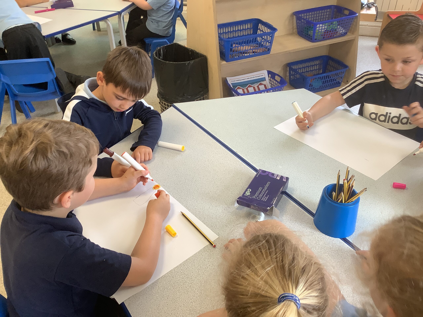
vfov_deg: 45.4
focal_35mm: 31
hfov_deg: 58.4
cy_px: 158
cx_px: 212
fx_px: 379
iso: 64
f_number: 2.4
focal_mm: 3.3
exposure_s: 1/50
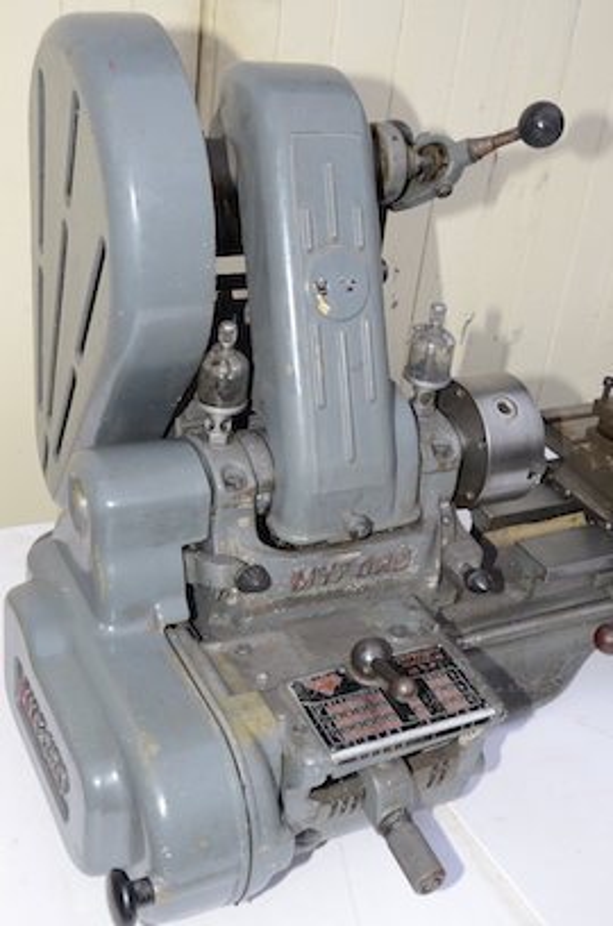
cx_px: 306
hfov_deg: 29.7
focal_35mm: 45
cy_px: 463
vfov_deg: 43.7
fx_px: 1155
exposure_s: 1/60
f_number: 11
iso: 800
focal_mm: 30
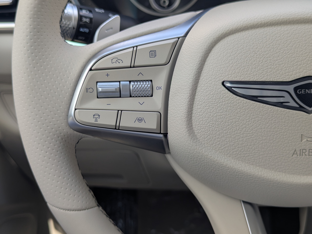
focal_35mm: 48
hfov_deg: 39.7
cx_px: 156
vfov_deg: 30.3
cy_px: 117
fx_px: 433
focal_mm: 6.81
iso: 41
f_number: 1.85
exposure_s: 1/281
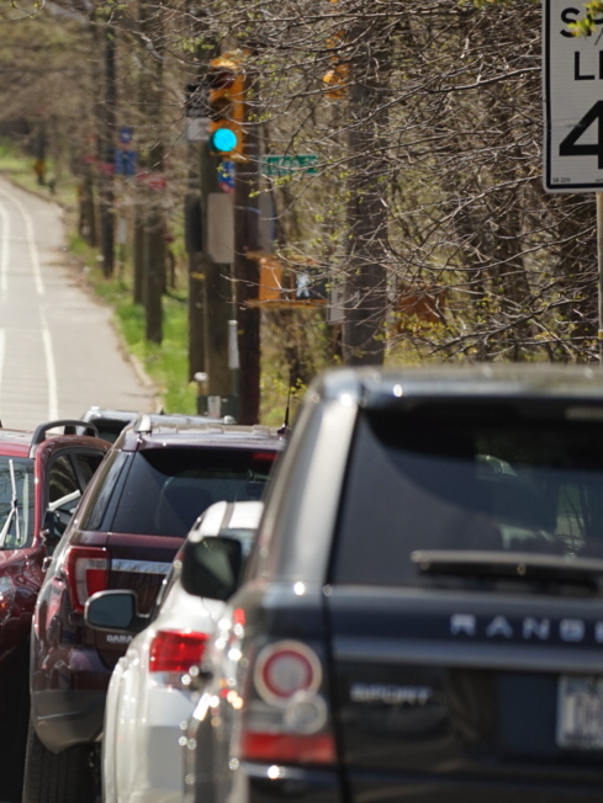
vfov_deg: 4.2
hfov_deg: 3.1
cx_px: -233
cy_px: 627
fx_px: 11079
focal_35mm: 477
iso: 125
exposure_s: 1/1000
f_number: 4
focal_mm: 200
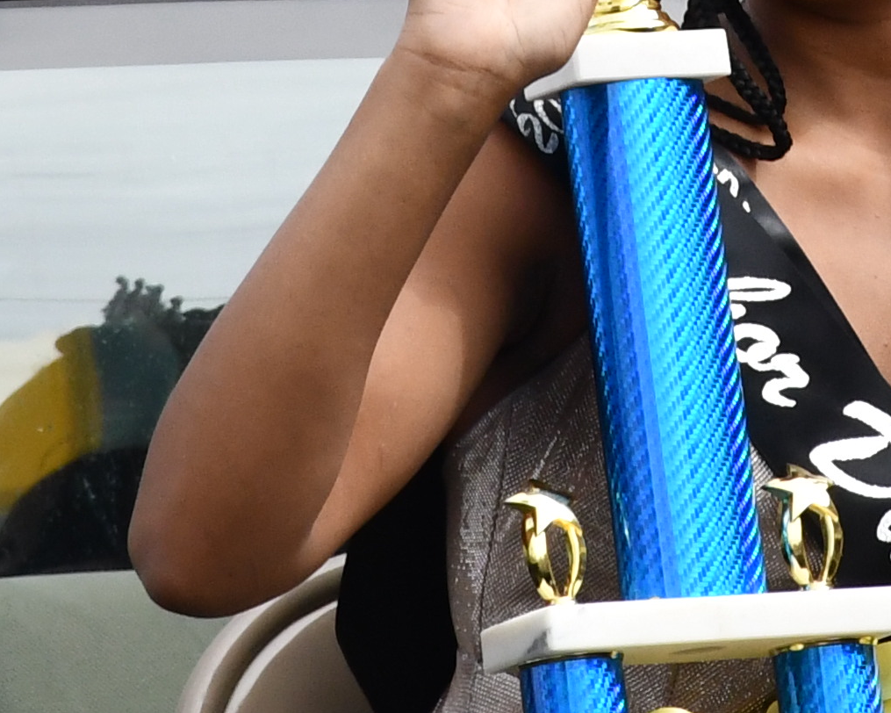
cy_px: -395
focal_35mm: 1081
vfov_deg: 1.4
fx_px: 28506
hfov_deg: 1.8
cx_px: 686
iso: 800
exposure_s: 1/1250
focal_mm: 140
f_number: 9
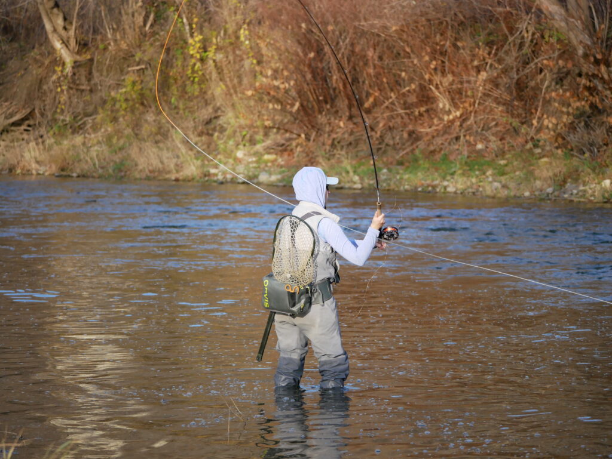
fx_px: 3538
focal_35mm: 200
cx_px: 306
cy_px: 230
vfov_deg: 7.4
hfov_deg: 9.9
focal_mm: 100
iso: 640
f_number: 4
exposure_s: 1/1600
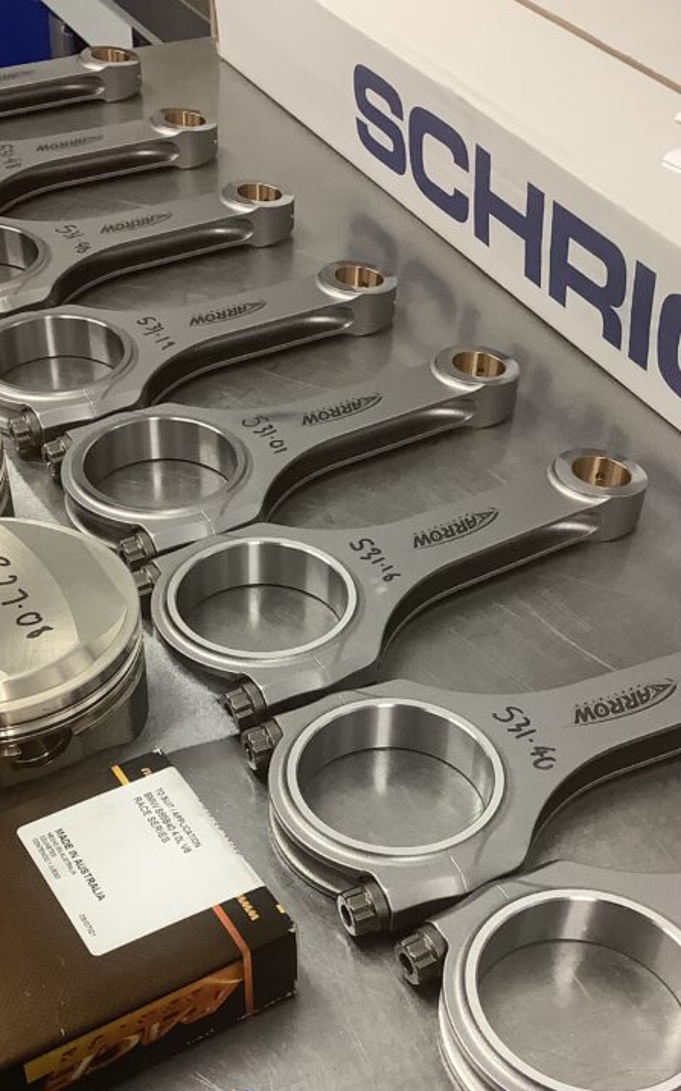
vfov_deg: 42.1
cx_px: 254
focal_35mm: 47
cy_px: 731
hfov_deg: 27.3
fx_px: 1397
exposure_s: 1/50
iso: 80
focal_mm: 3.3
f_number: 2.4
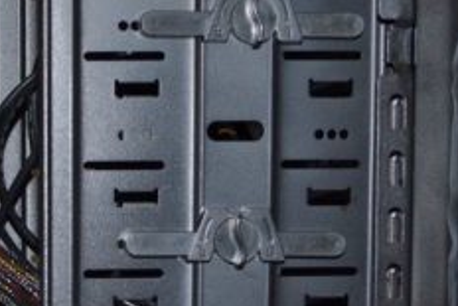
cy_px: 345
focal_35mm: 119
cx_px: -142
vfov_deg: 11.4
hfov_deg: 16.3
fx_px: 1515
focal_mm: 24
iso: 100
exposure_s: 1/60
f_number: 8
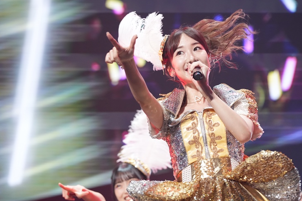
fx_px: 1467
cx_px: 152
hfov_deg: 11.8
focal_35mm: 175
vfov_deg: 7.8
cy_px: 95
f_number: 4
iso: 3200
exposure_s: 1/400
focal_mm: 159
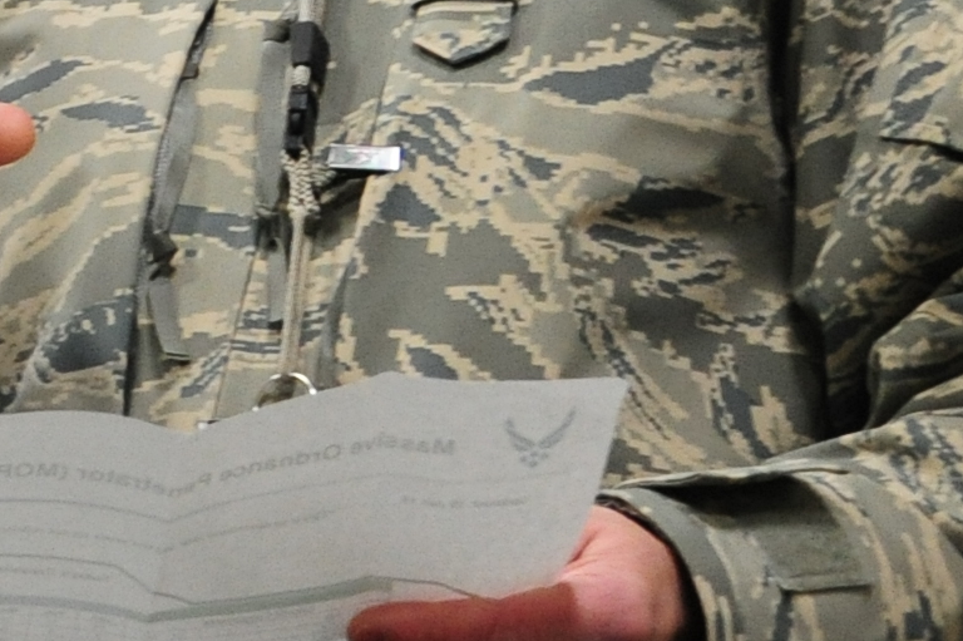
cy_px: -87
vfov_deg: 10.2
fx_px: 3555
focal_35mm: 133
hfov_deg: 13.9
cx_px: -702
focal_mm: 24
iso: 2000
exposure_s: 1/60
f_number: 7.1
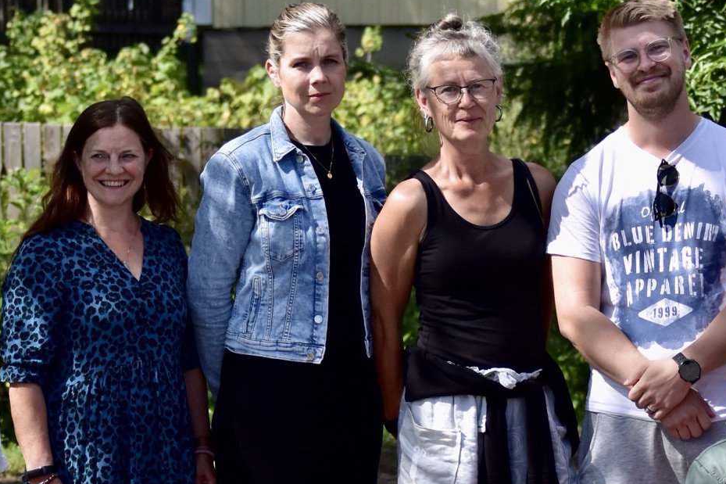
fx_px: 4557
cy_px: 424
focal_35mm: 226
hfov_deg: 9.1
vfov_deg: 6.1
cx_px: 517
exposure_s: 1/4000
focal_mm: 70
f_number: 4.5
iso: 640
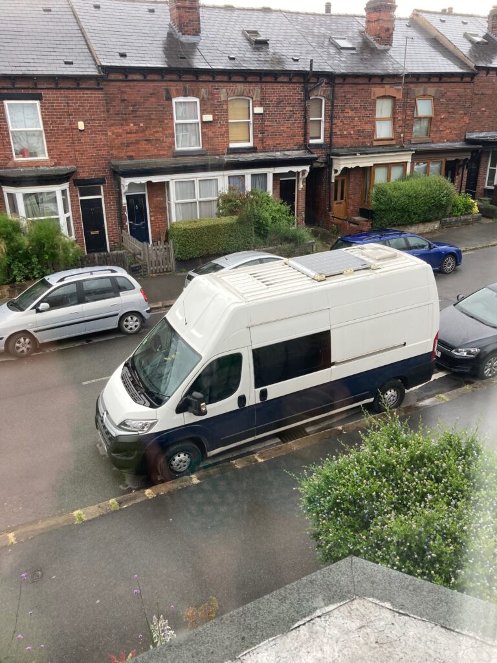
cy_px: 332
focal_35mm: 28
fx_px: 536
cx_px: 248
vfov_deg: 63.4
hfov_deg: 49.7
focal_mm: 3.99
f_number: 1.8
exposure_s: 1/121
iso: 32
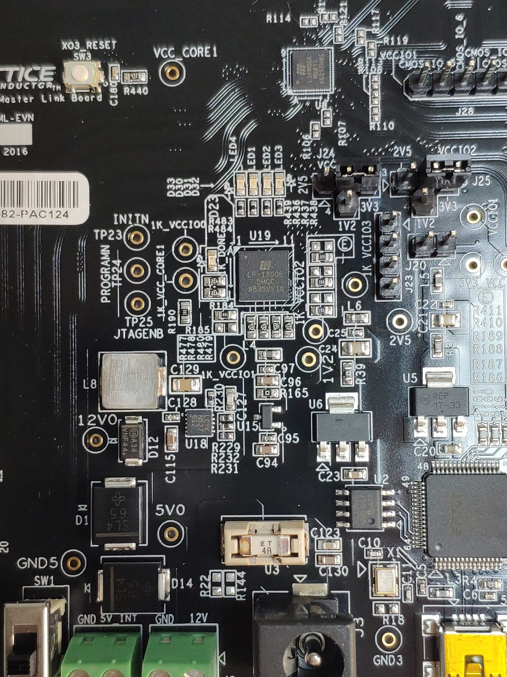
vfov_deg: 79.0
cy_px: 338
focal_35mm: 21
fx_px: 410
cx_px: 254
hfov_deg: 63.4
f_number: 1.8
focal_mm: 4.22
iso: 169
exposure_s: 1/50
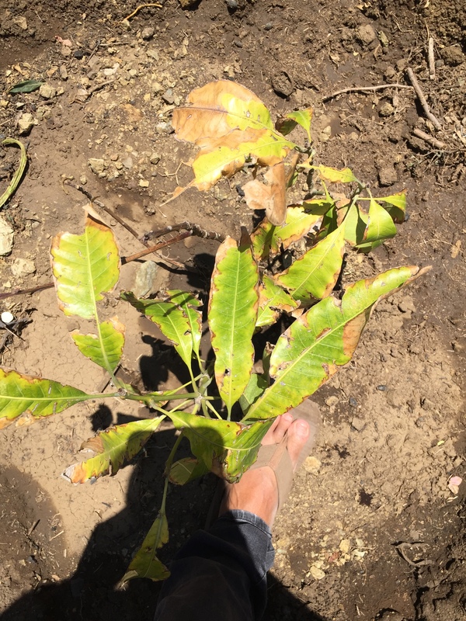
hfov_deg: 48.2
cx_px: 233
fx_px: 521
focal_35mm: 29
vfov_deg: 61.7
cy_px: 310
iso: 32
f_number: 2.2
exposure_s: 1/1980
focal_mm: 4.15
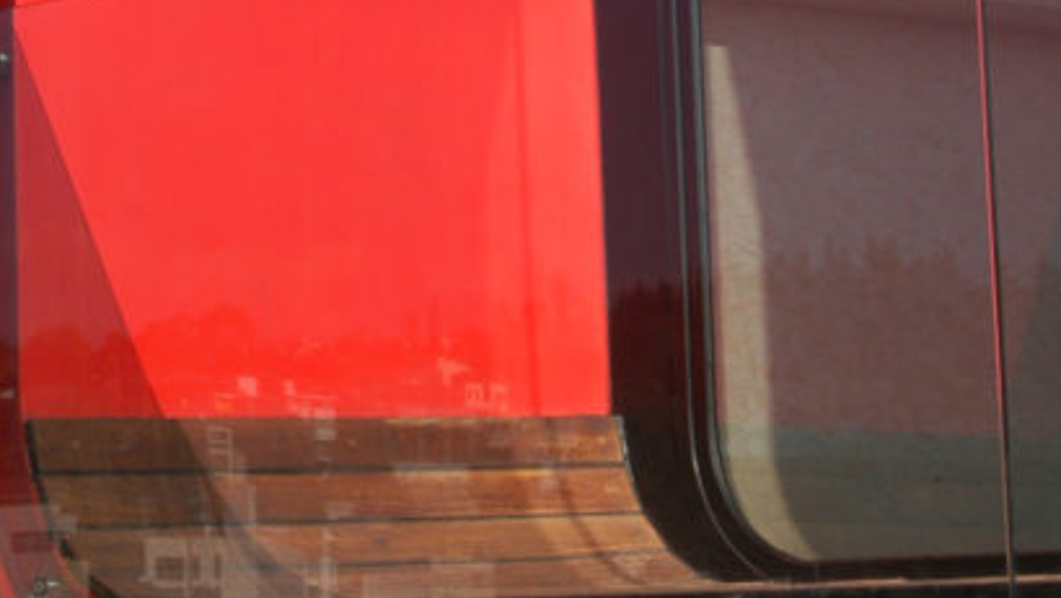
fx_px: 3623
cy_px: 89
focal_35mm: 129
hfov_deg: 16.5
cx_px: 131
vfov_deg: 9.4
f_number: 9
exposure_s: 1/250
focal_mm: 25
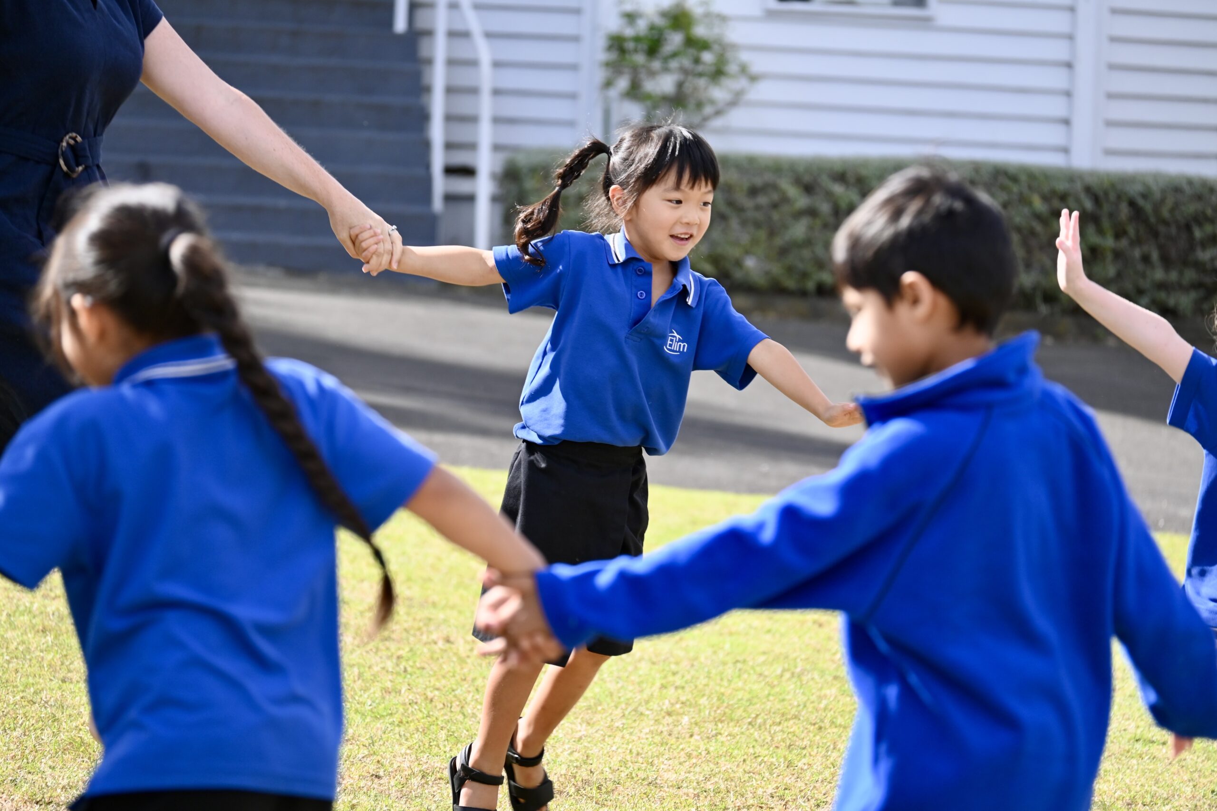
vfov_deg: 5.6
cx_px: 608
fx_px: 8367
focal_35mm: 248
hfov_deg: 8.3
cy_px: 406
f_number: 5.6
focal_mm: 165
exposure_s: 1/500
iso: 250
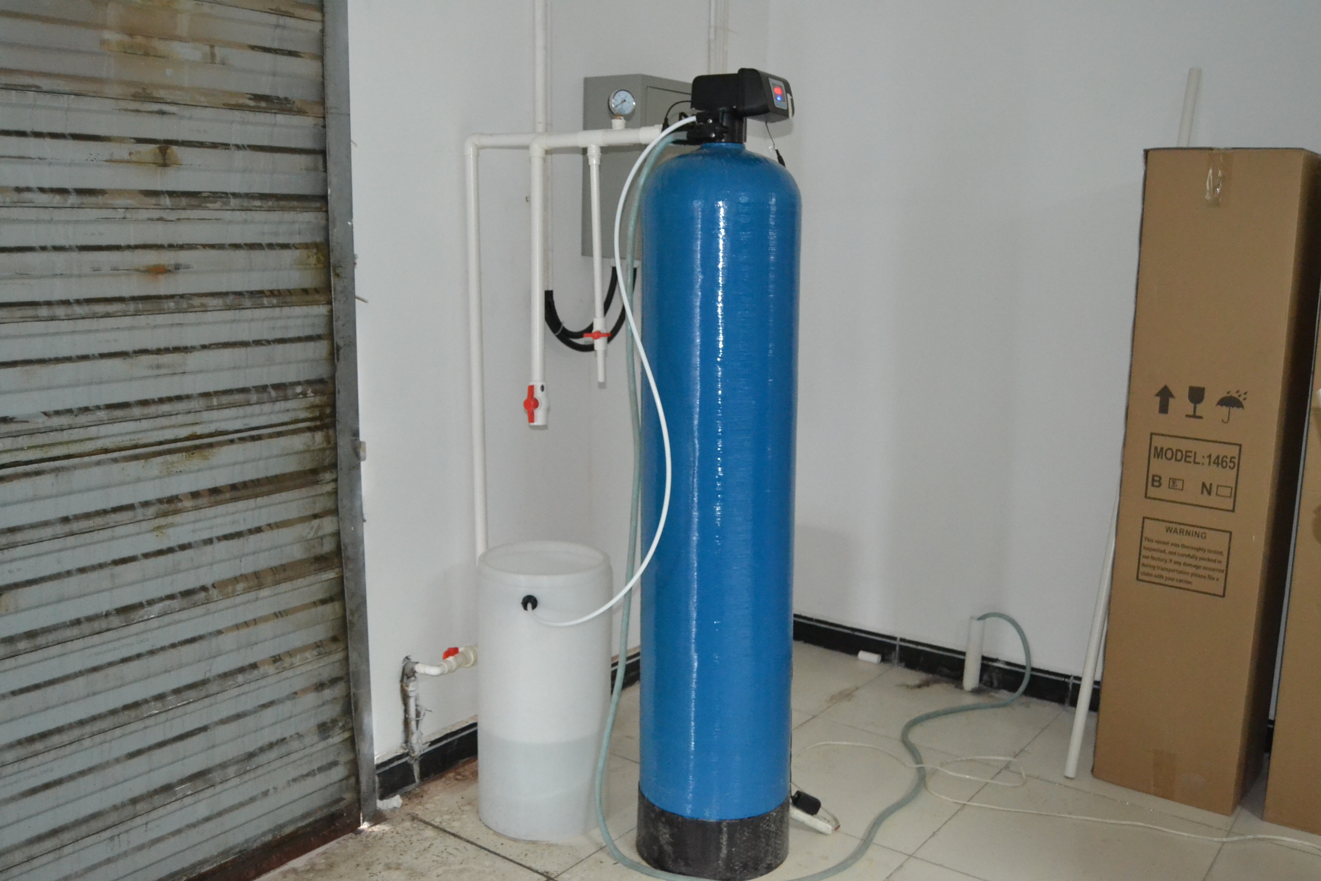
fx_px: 1101
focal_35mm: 30
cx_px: 660
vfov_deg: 43.6
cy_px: 440
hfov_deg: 61.9
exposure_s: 1/60
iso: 3200
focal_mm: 20
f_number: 3.5
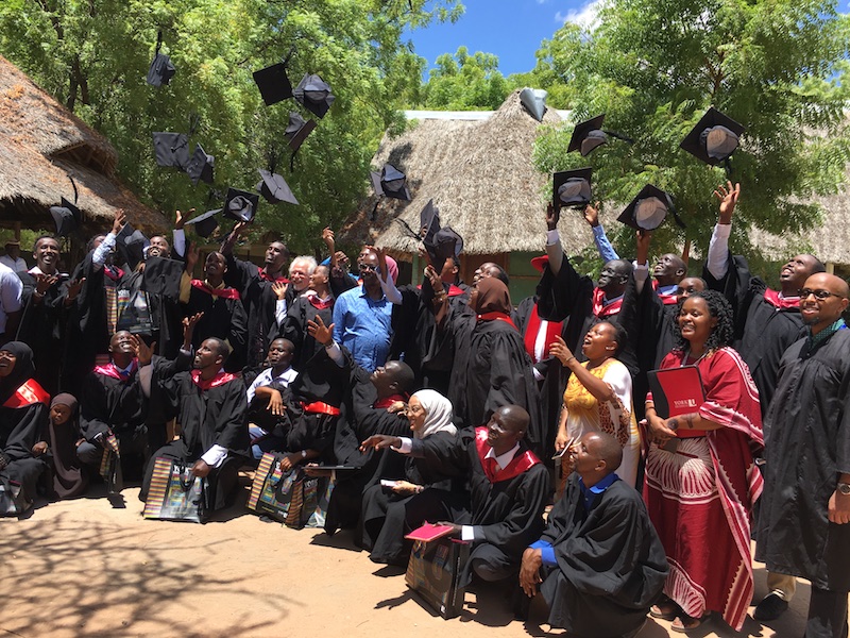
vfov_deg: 48.2
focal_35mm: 29
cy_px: 319
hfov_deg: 61.7
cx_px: 425
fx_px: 712
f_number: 2.2
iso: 25
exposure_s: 1/746
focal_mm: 4.15
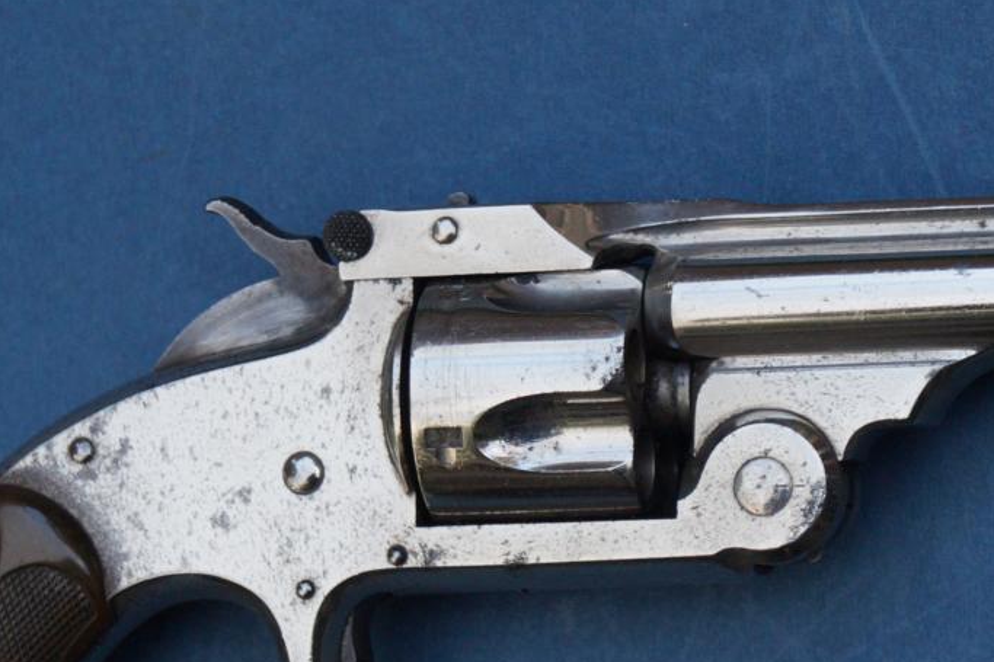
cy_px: 488
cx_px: 646
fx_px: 4999
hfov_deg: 11.3
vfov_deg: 7.6
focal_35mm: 181
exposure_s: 1/160
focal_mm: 55
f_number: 5.6
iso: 640
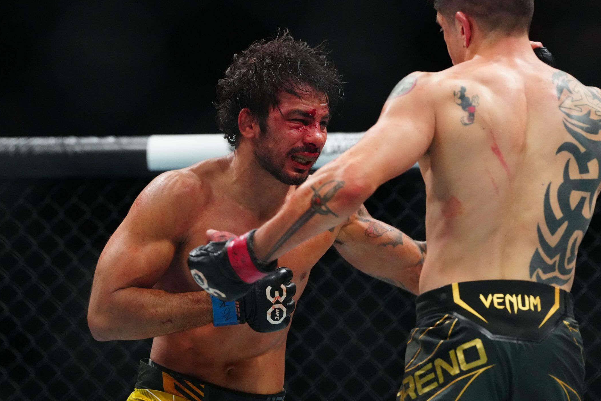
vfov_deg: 6.7
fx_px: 3438
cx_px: 347
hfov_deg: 10.0
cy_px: 163
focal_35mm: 206
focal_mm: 170
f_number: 4
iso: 8000
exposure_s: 1/1600
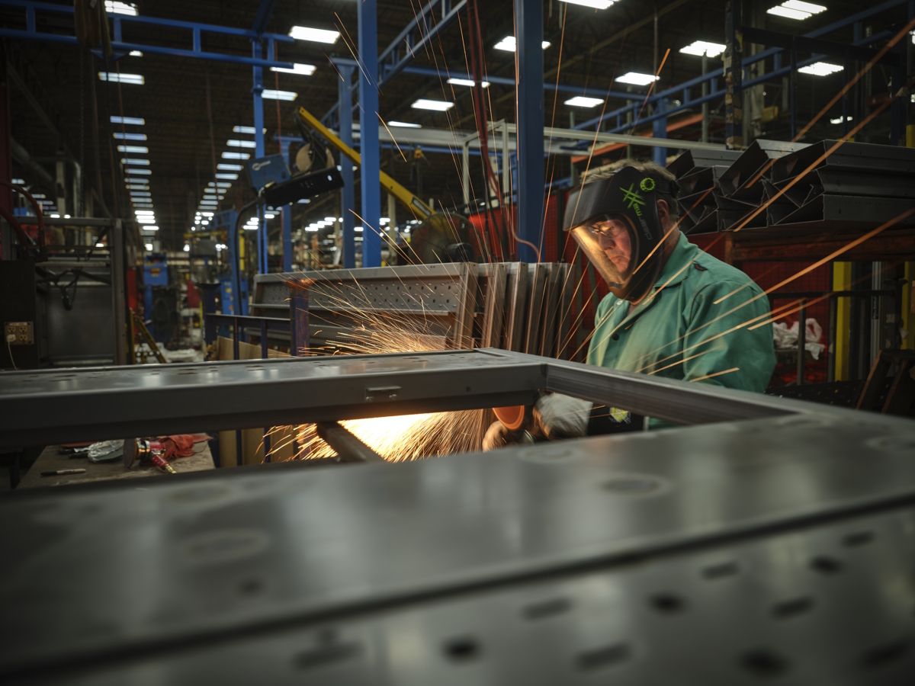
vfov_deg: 54.9
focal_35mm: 25
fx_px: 661
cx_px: 458
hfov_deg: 69.4
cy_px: 343
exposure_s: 1/15
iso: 200
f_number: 4
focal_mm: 32
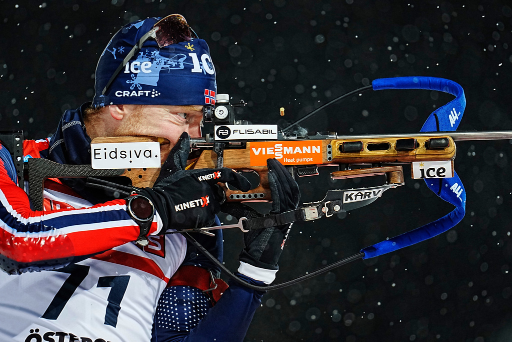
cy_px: 171
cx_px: 256
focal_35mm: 600
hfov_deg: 3.4
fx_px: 8534
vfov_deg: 2.3
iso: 1600
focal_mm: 400
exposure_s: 1/1000
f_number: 2.8
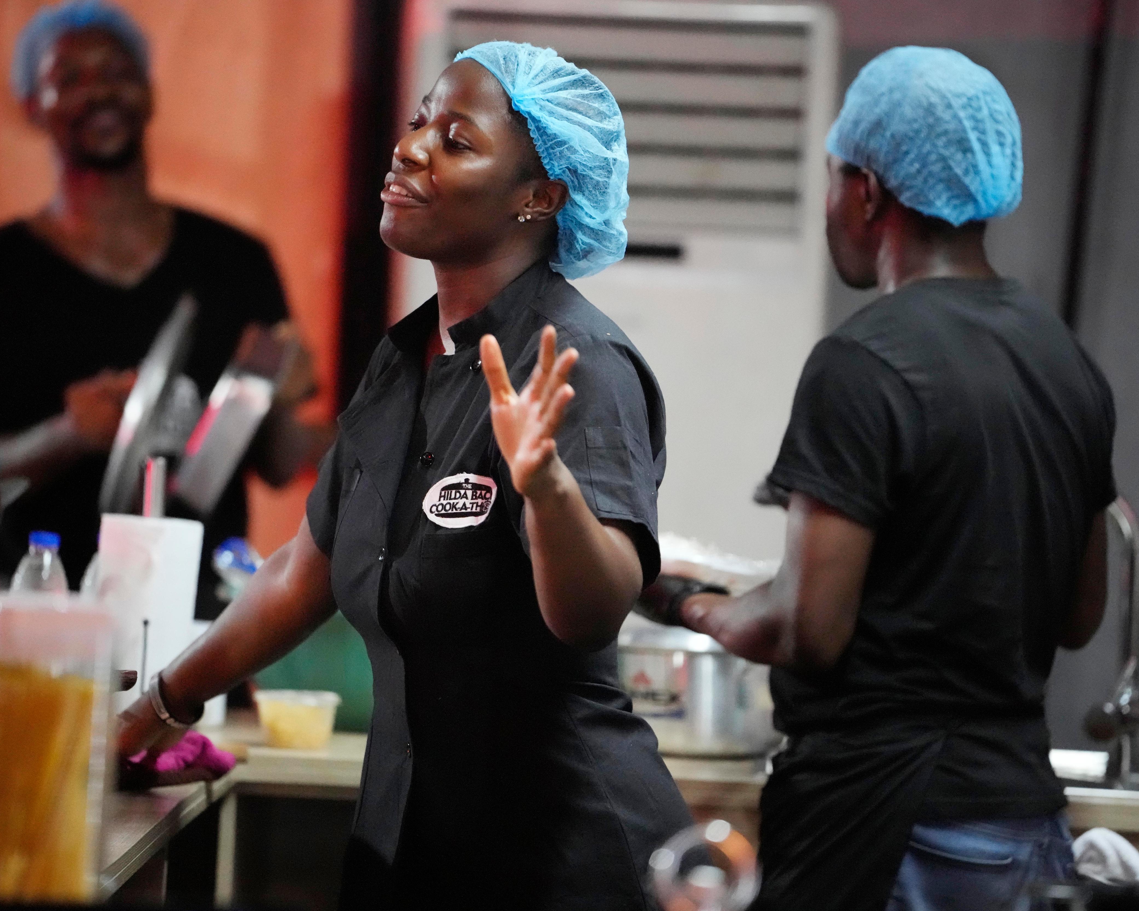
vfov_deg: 6.8
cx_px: 501
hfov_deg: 8.5
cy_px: 456
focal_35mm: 226
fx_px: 7619
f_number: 2.8
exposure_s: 1/400
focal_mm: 200
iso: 12800
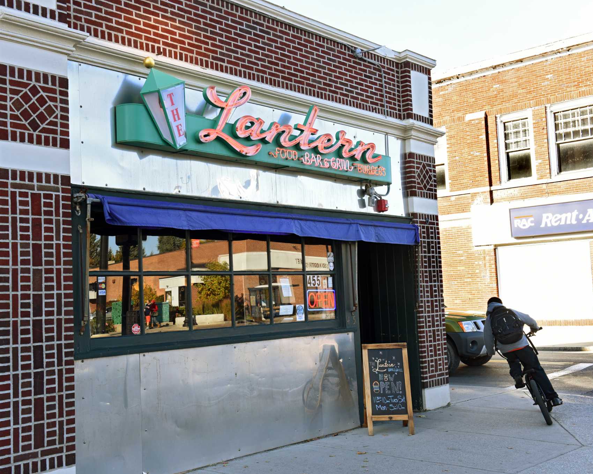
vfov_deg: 34.9
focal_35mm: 43
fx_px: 755
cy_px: 238
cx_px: 257
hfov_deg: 42.8
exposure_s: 1/400
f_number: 7.1
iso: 1000
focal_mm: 38
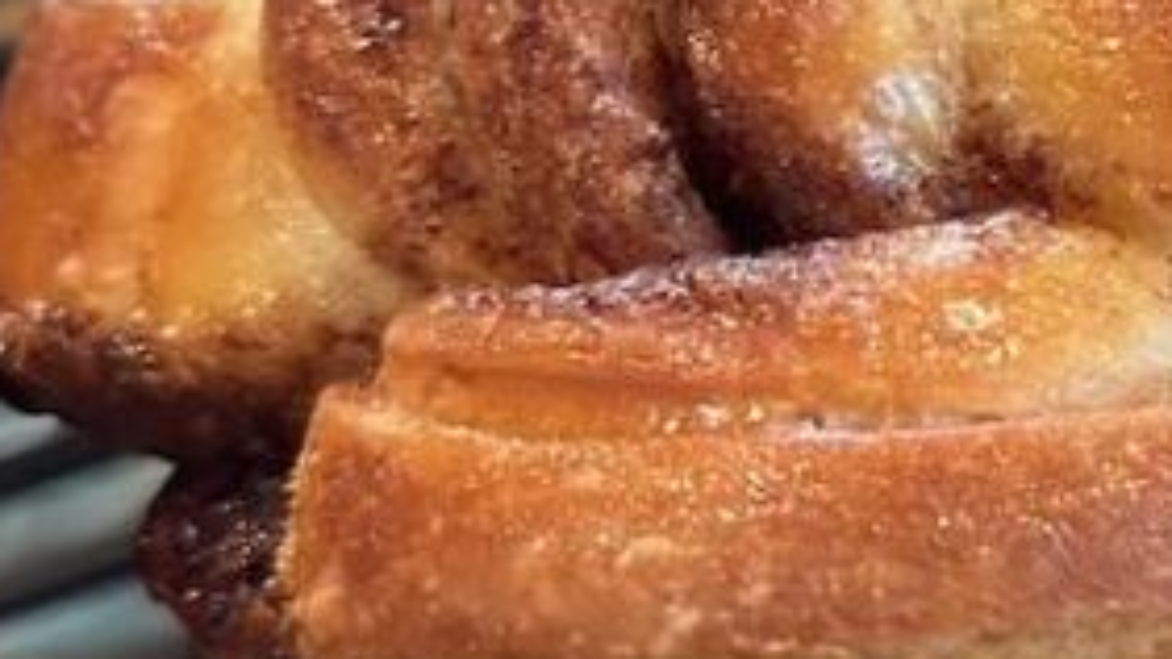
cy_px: -209
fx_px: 6929
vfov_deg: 5.4
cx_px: 2127
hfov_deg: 9.2
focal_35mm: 223
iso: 400
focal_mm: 6.86
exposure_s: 1/60
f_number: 1.78
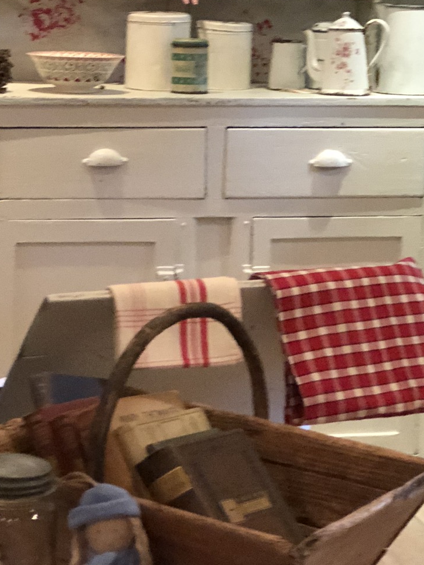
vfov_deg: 15.9
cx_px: 97
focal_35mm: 121
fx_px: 1976
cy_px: -16
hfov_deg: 12.2
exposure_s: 1/33
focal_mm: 6.6
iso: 640
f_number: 2.8
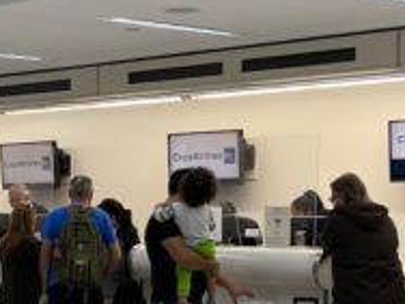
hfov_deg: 18.3
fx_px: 1240
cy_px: 338
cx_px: 45
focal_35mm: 106
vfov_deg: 13.7
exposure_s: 1/120
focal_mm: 5.1
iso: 100
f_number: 1.6
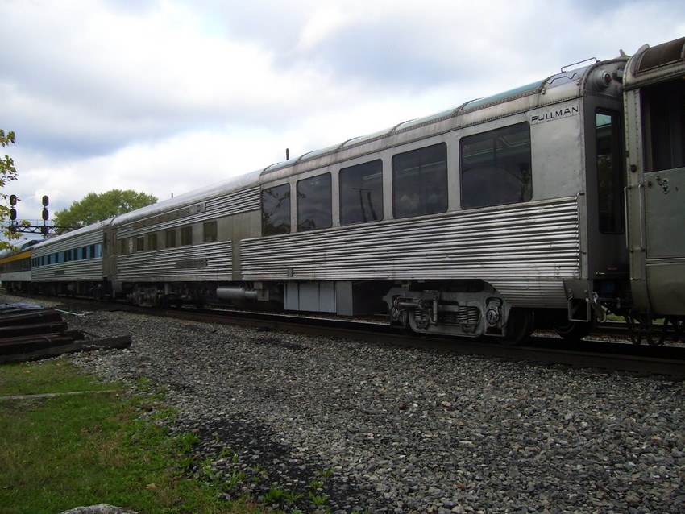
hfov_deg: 51.3
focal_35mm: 36
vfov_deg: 39.7
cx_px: 342
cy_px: 257
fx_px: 713
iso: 80
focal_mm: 6
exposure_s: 1/500
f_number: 2.7
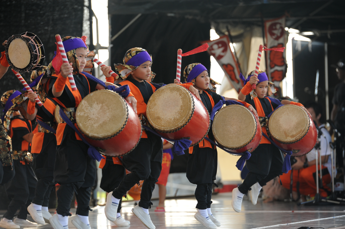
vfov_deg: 6.9
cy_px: 114
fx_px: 1915
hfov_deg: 10.3
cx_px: 172
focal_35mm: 200
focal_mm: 200
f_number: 5.6
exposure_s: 1/1000
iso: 640
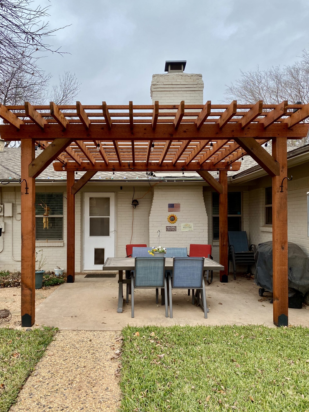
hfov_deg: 53.1
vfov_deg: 67.3
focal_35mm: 26
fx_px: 309
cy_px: 206
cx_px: 154
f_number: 1.8
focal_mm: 4.25
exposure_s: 1/1157
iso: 32
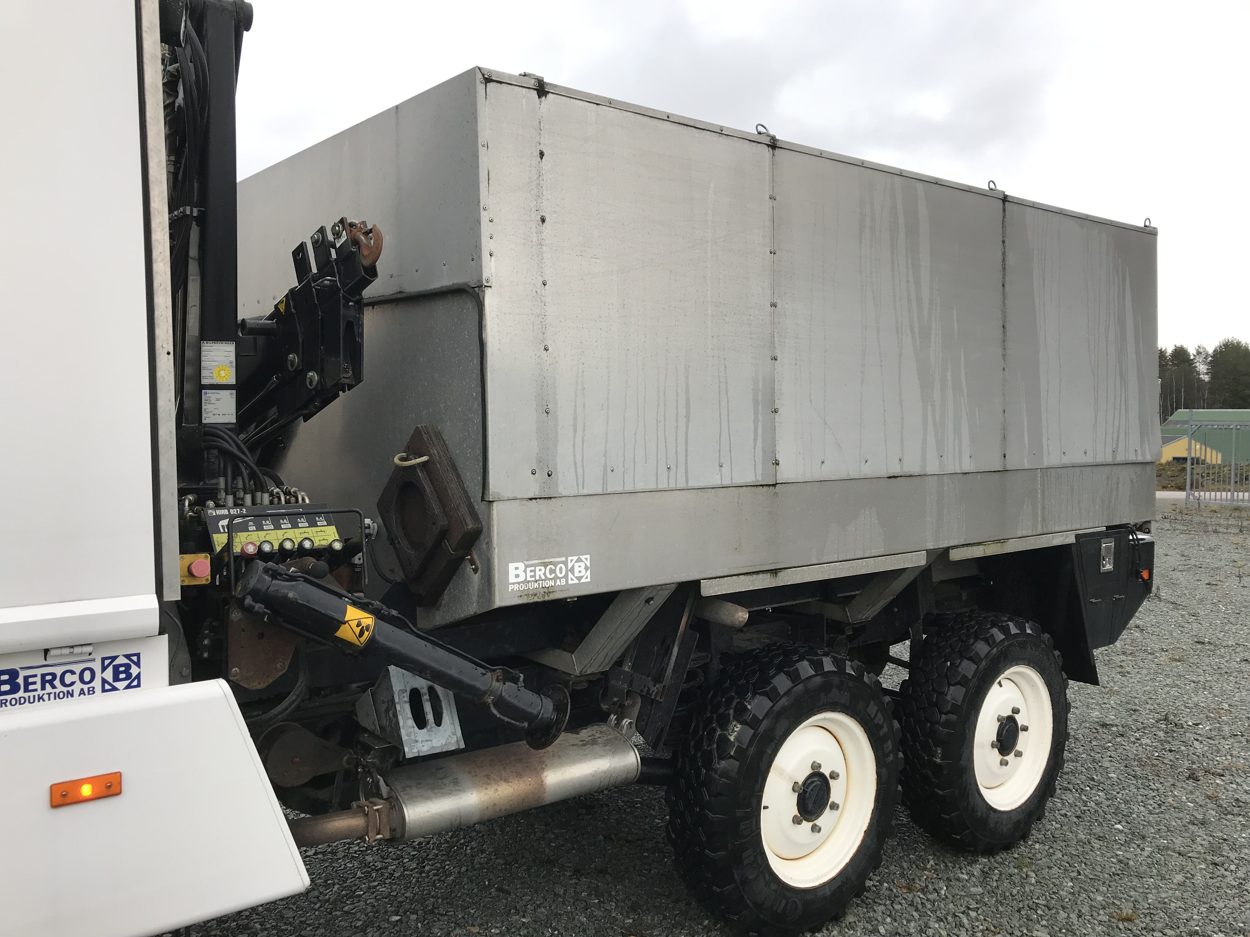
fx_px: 1011
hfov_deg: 63.4
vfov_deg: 49.7
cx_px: 625
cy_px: 468
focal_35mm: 28
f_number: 1.8
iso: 20
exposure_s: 1/151
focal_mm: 3.99
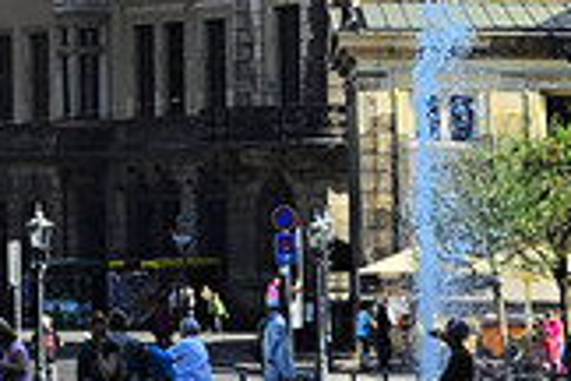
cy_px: -757
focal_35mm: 271
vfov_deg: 4.8
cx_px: -583
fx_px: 4298
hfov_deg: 7.3
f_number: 8
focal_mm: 43
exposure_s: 1/800
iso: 200
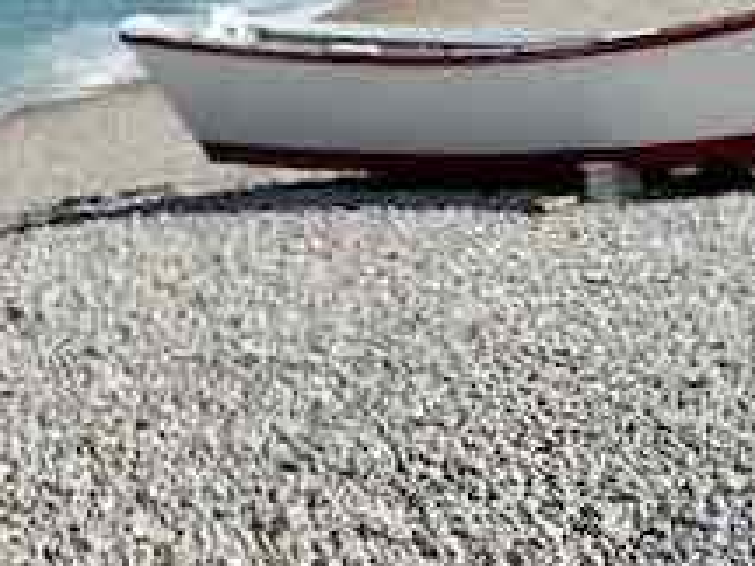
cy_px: -75
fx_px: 3512
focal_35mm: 161
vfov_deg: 9.1
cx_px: 444
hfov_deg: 12.3
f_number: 2.2
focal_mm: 4.15
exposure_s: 1/2024
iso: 25
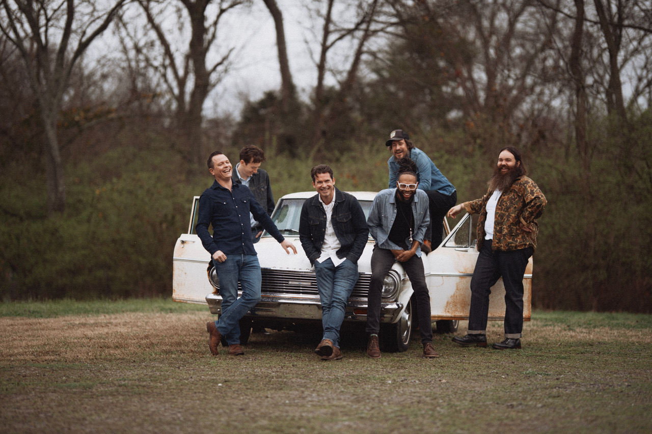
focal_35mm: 105
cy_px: 217
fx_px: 1901
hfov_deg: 19.5
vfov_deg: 13.0
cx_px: 326
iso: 100
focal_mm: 105
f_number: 1.4
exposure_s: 1/2500
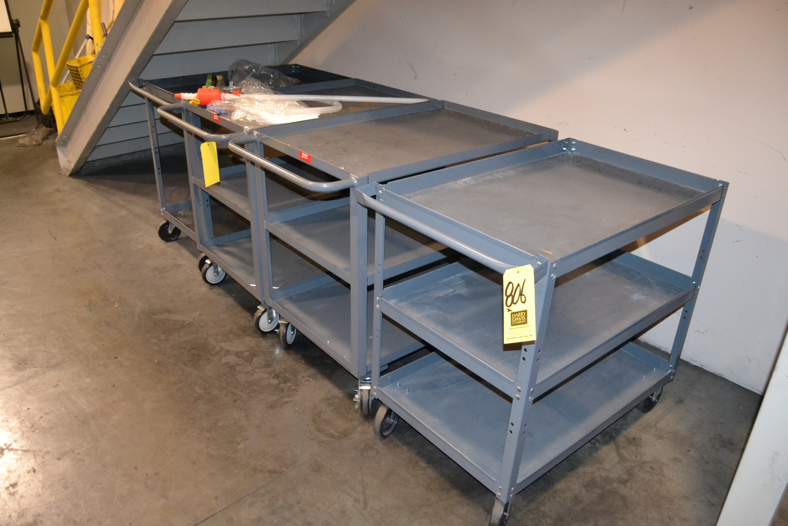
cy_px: 263
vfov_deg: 47.9
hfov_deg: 67.4
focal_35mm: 27
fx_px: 591
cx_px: 394
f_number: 3.5
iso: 2800
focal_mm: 18
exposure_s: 1/60
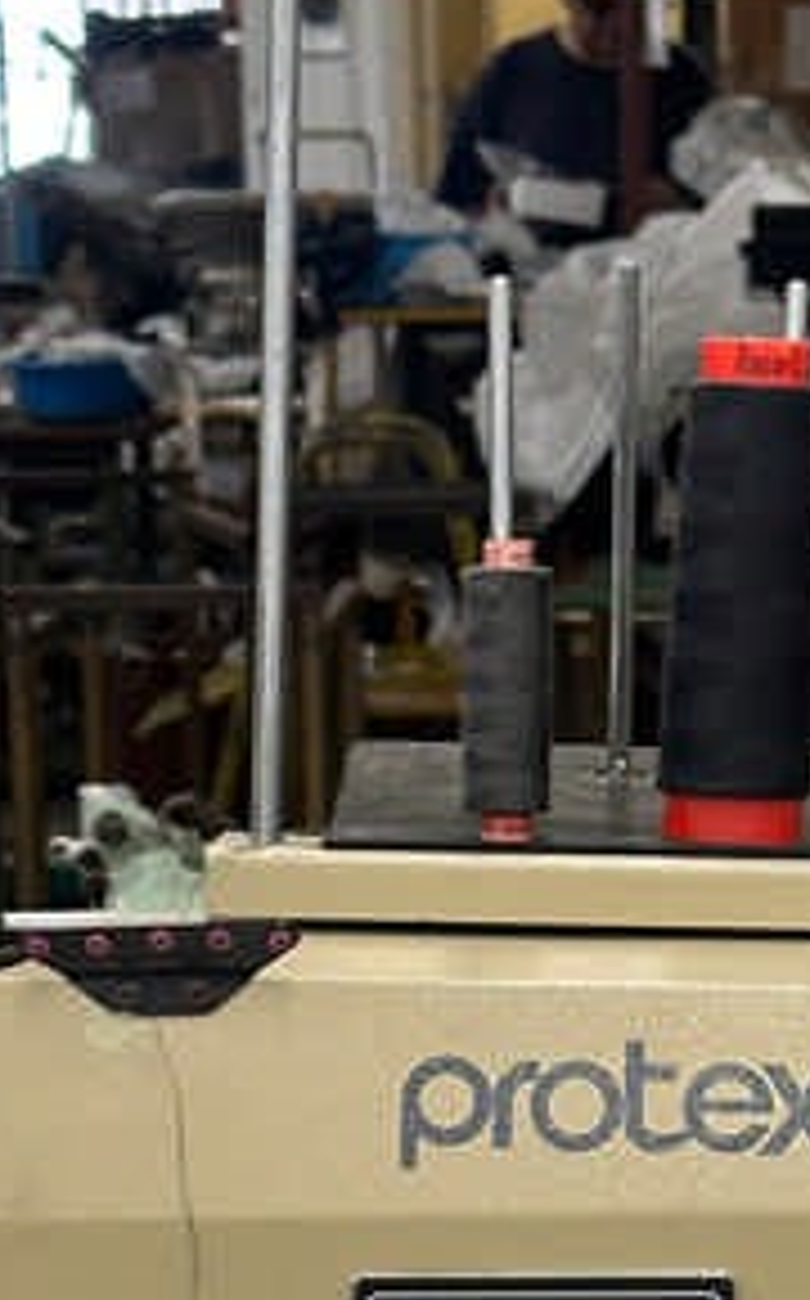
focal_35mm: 141
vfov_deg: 14.6
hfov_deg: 9.3
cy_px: 1304
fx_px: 4993
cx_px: 536
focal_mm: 6.86
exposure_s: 1/50
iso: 50
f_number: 1.78
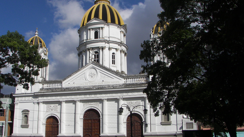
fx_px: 298
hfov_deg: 44.4
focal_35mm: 46
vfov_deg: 25.9
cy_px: 60
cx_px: 101
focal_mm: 6
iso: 64
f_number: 5.6
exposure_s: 1/1000
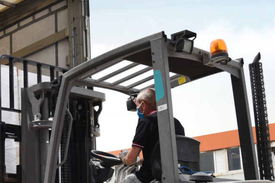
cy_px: 136
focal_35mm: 77
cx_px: 56
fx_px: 588
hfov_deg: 25.9
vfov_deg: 17.6
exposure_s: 1/160
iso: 80
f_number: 7.1
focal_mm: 24
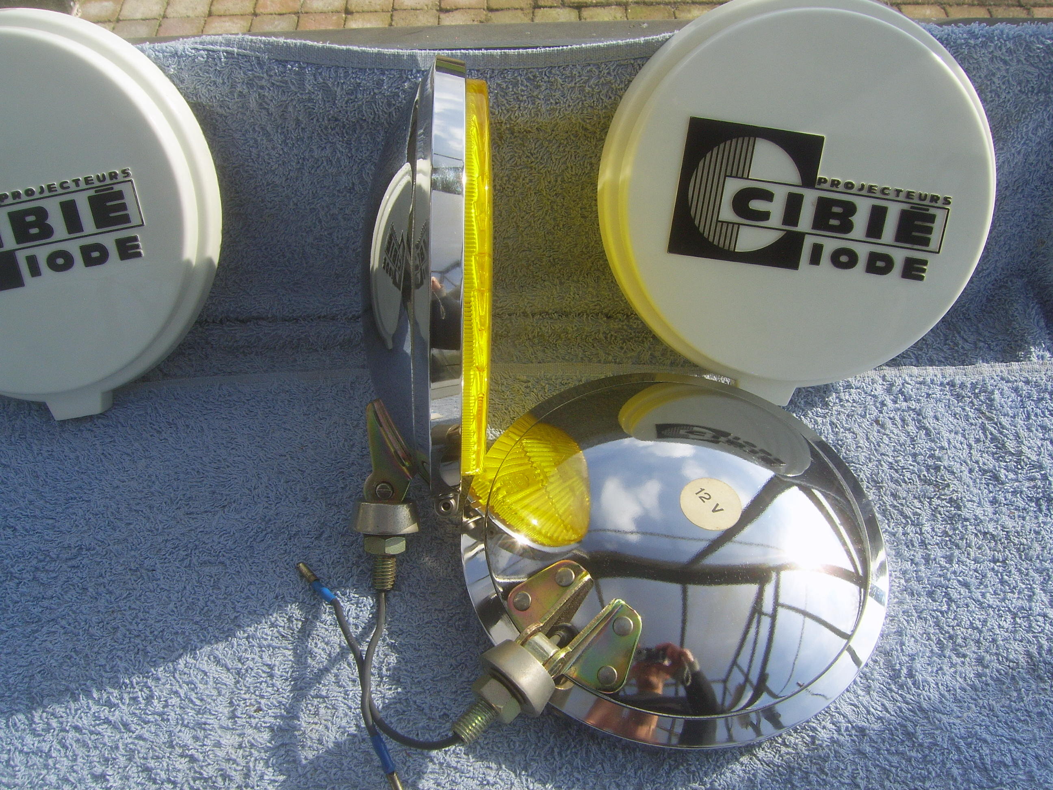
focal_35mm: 38
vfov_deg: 37.7
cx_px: 526
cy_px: 395
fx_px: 1156
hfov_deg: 49.0
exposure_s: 1/200
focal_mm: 7.8
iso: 50
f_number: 6.4
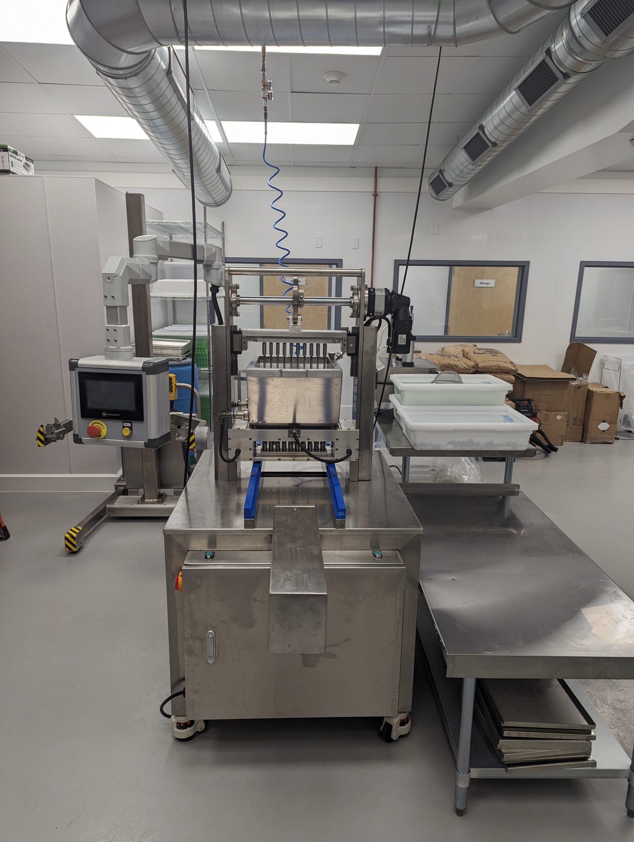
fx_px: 585
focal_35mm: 24
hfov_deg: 56.9
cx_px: 317
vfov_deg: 71.5
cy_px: 421
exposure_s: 1/120
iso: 51
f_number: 1.85
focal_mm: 6.81
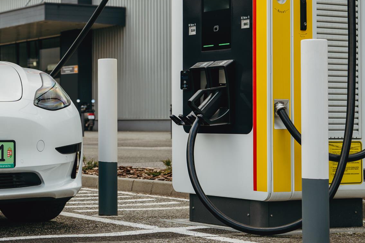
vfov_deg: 13.7
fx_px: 994
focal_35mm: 98
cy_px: -10
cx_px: 5
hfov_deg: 20.2
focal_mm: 40
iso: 100
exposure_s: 1/160
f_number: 4
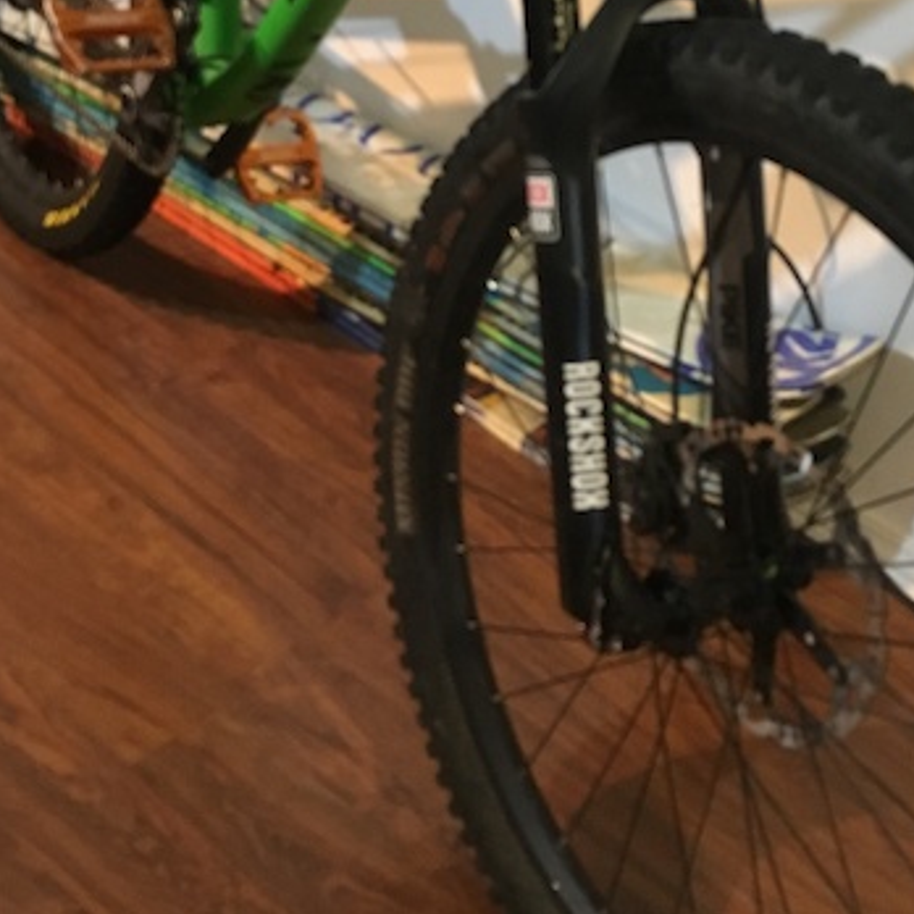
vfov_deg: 28.2
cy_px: 137
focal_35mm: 59
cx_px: 552
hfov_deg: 29.0
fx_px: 1762
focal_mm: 4.15
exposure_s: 1/15
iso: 200
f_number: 2.2
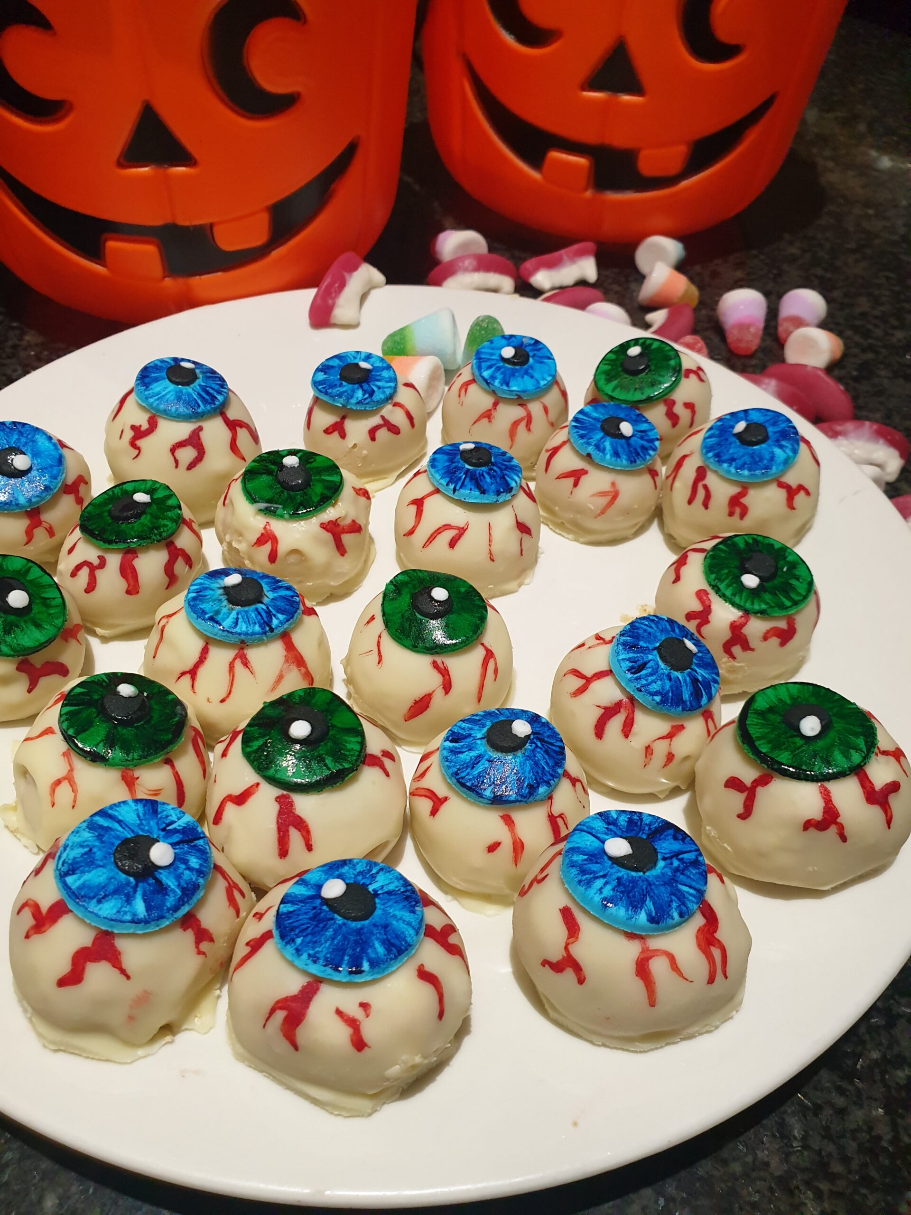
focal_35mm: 26
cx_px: 456
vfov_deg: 67.3
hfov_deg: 53.1
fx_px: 912
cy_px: 608
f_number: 2.4
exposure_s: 1/60
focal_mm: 4.3
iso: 320
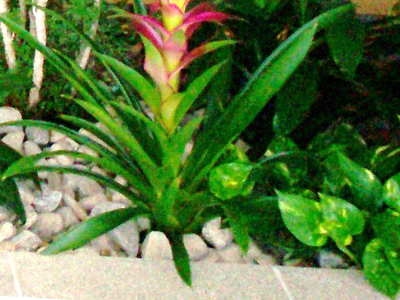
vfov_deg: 10.7
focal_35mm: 133
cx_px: -240
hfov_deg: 13.7
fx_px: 1537
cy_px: -154
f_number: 4.5
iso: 140
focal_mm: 6
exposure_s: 1/60
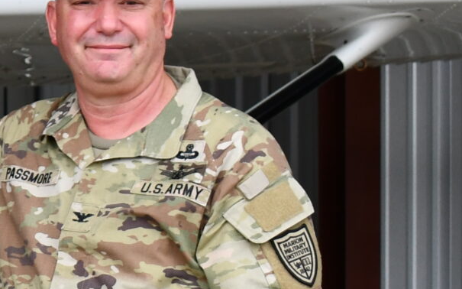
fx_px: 2279
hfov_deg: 10.8
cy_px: 222
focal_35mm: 181
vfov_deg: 7.2
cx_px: -403
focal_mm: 28
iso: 400
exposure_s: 1/250
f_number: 5.6
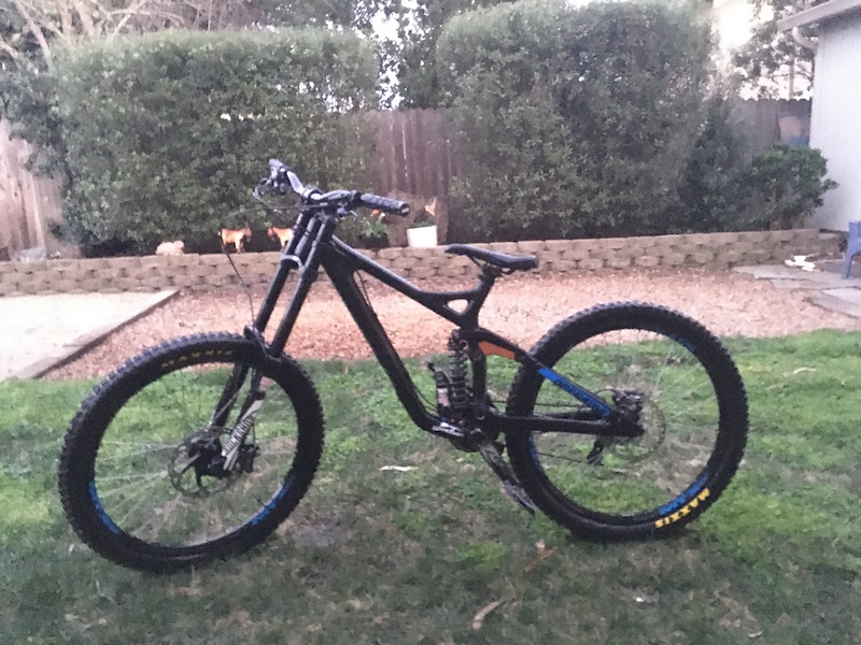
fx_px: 721
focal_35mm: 29
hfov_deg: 61.7
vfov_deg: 48.2
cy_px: 322
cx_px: 430
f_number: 2.2
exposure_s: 1/15
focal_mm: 4.15
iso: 1600
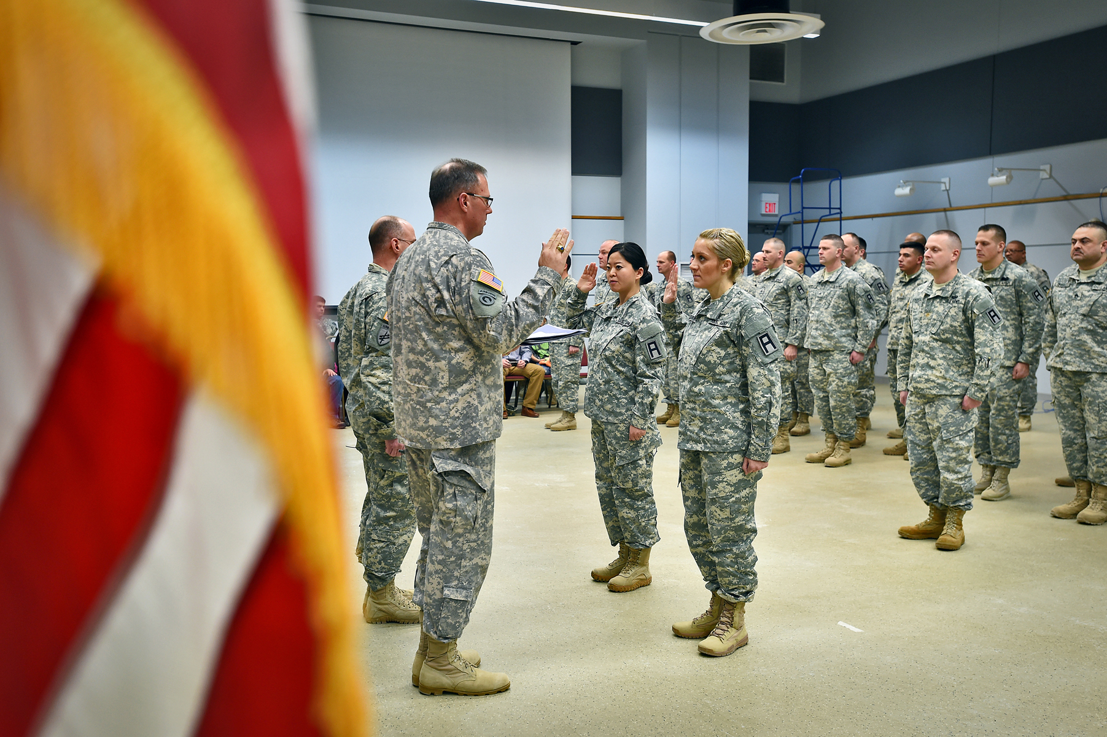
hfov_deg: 54.5
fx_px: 1076
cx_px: 554
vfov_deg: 37.8
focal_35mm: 35
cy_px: 368
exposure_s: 1/50
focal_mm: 35
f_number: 4.5
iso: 1250
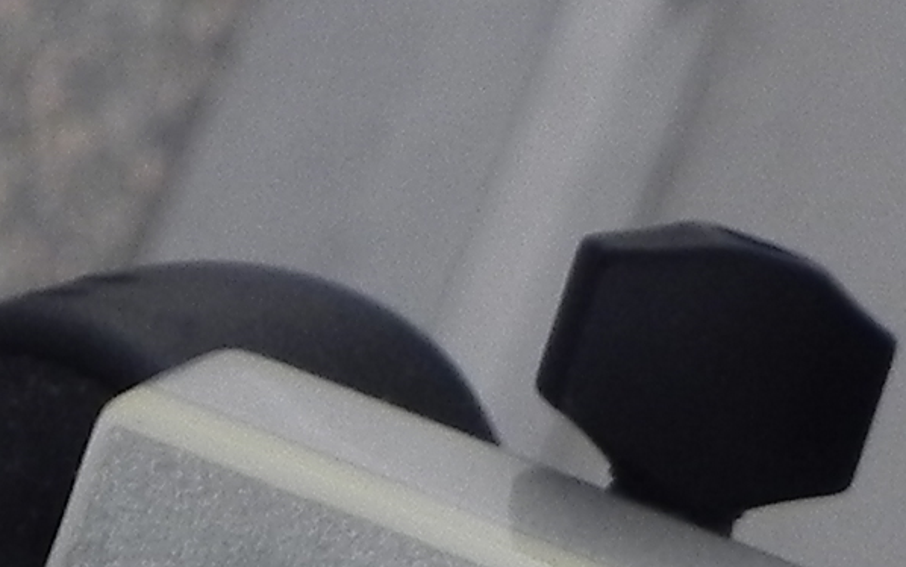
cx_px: 1324
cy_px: 1351
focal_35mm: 265
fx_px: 6544
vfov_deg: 4.8
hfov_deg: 7.8
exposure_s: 1/44.7
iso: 160
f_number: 3.2
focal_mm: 7.3
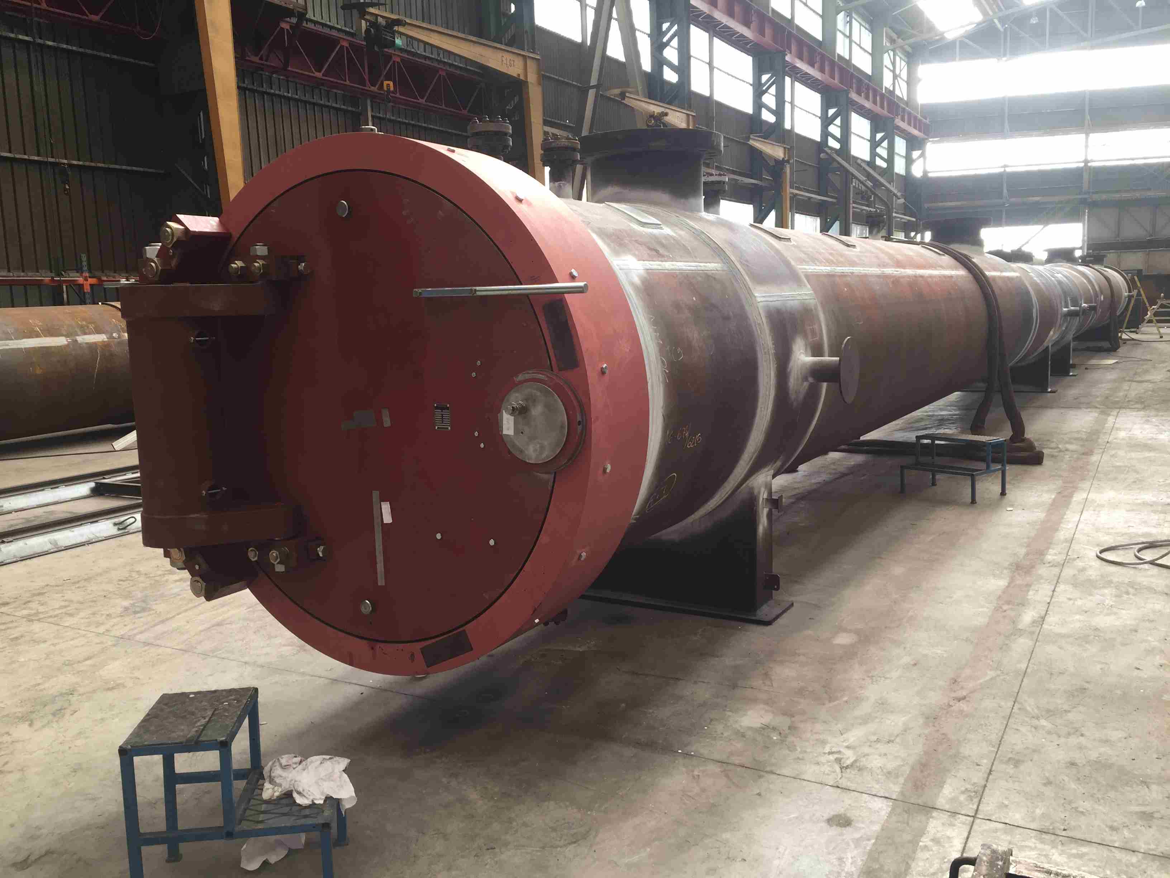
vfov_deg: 48.2
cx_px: 585
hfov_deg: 61.7
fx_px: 980
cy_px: 439
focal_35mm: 29
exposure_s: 1/50
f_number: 2.2
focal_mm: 4.15
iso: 40
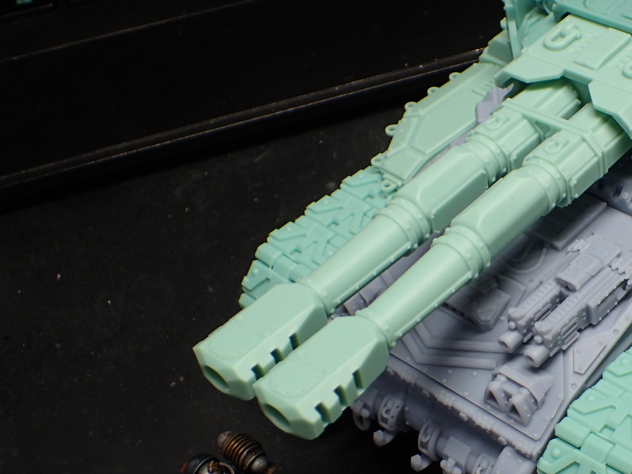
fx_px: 1132
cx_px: 554
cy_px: 283
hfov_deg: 30.0
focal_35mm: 62
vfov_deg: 23.6
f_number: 2.3
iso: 100
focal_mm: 5.5
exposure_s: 1/160
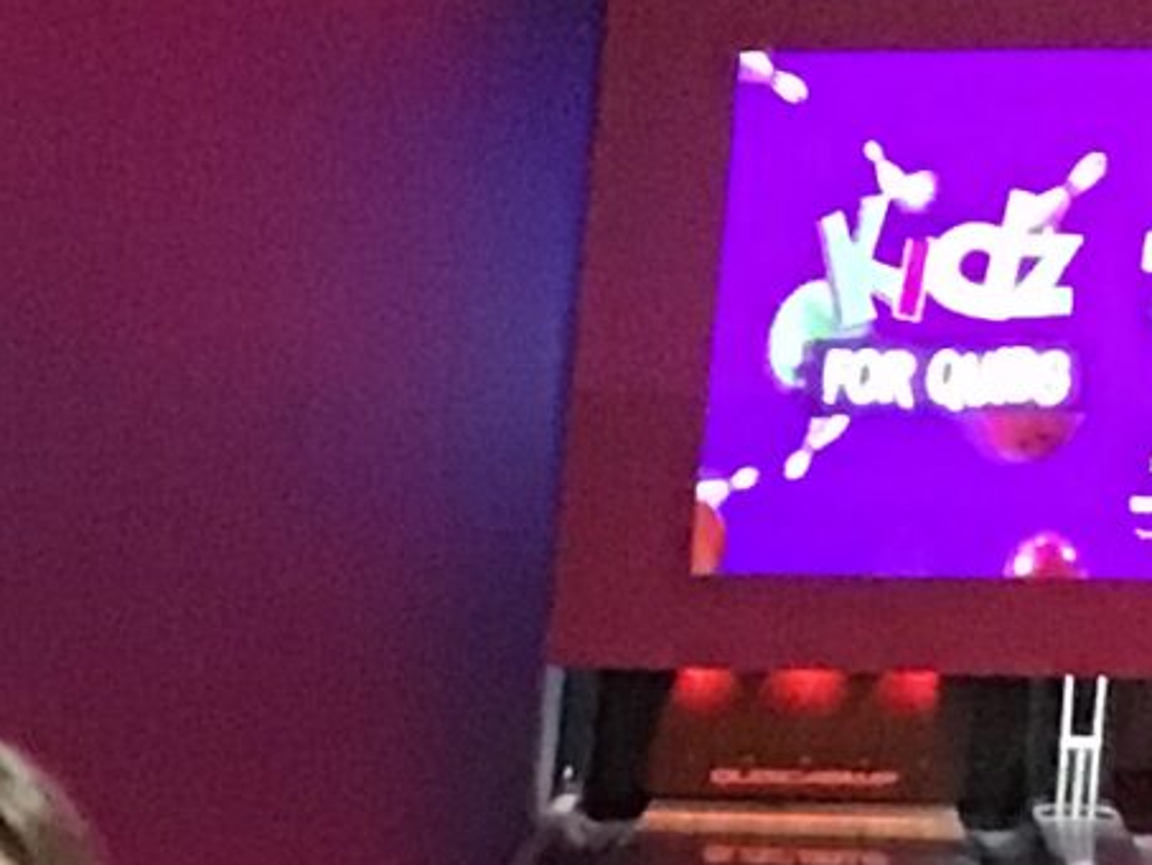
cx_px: -898
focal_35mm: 175
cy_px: 2114
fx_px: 5825
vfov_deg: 7.8
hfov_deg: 10.6
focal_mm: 3.3
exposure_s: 1/17
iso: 500
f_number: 2.4
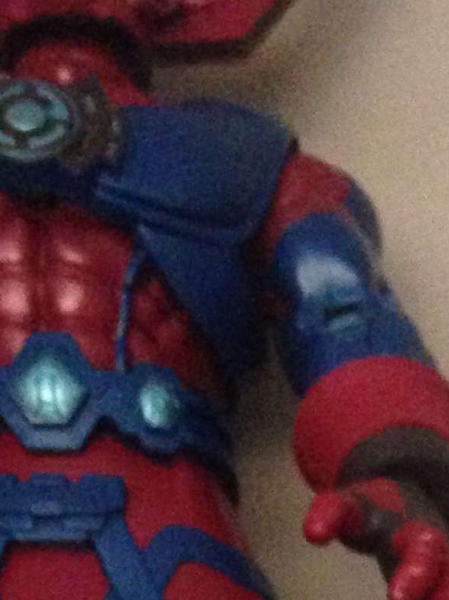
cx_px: 741
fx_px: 2389
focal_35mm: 138
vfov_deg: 12.7
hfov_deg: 10.3
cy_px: 1166
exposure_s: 1/15
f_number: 2.4
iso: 500
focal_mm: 4.12
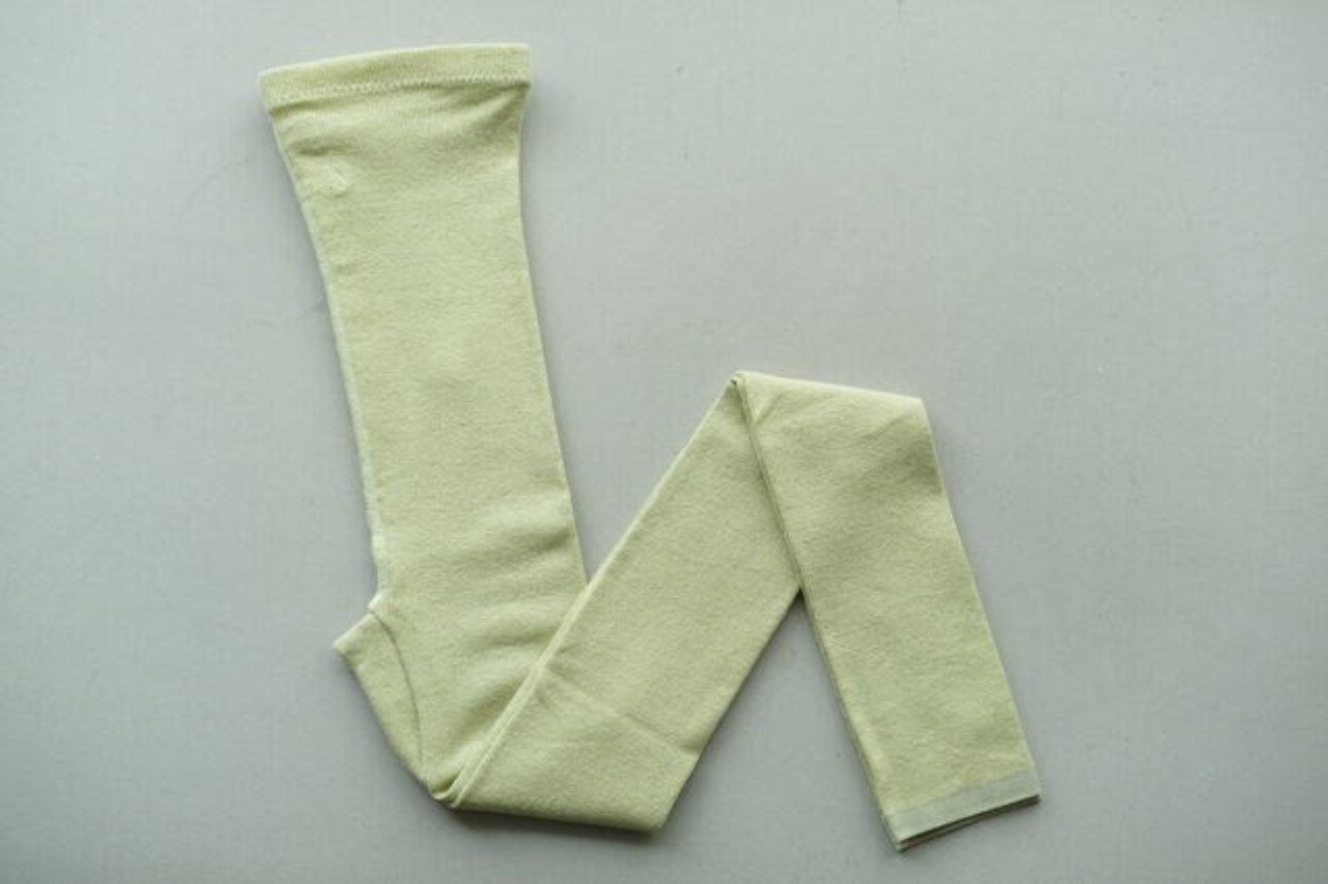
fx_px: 1954
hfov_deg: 37.5
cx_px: 664
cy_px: 442
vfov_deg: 25.5
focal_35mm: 53
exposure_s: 1/800
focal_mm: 35
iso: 800
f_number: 3.6
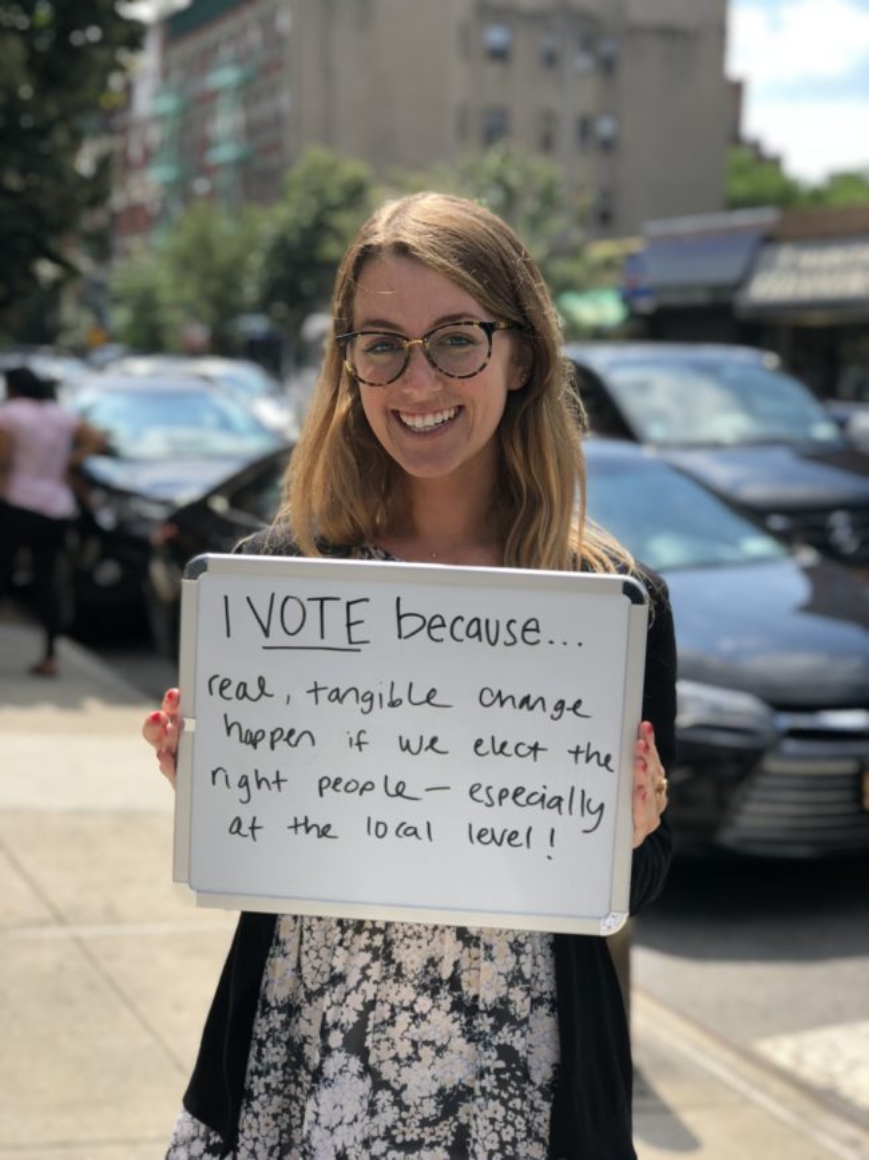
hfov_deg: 25.7
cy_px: 580
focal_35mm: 57
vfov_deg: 33.8
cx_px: 434
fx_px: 1908
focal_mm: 6.6
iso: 20
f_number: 2.8
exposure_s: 1/534
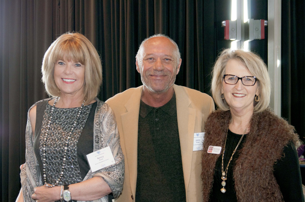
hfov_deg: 33.4
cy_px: 101
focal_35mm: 60
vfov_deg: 22.6
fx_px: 508
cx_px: 152
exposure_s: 1/60
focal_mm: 40
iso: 200
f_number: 5.6
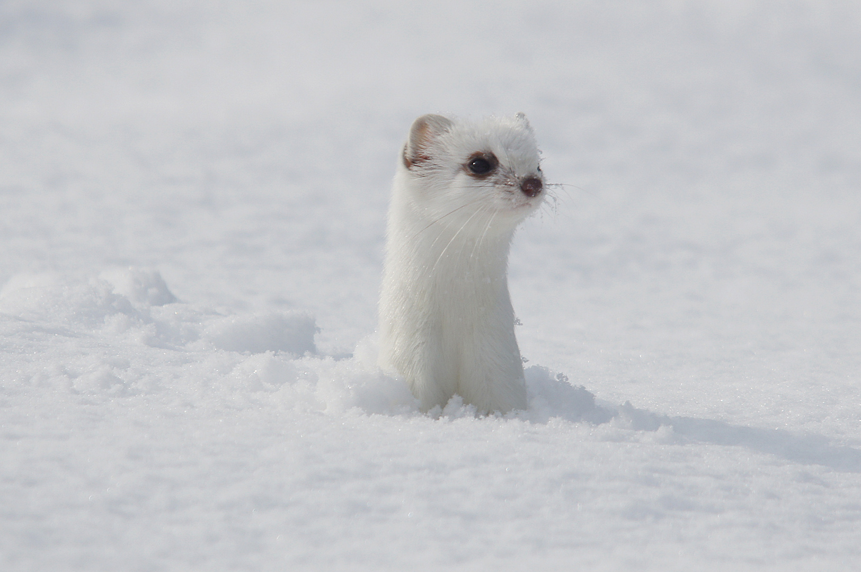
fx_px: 17919
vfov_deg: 1.8
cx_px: 430
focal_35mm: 750
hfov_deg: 2.8
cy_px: 286
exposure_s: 1/500
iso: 100
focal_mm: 500
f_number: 6.3
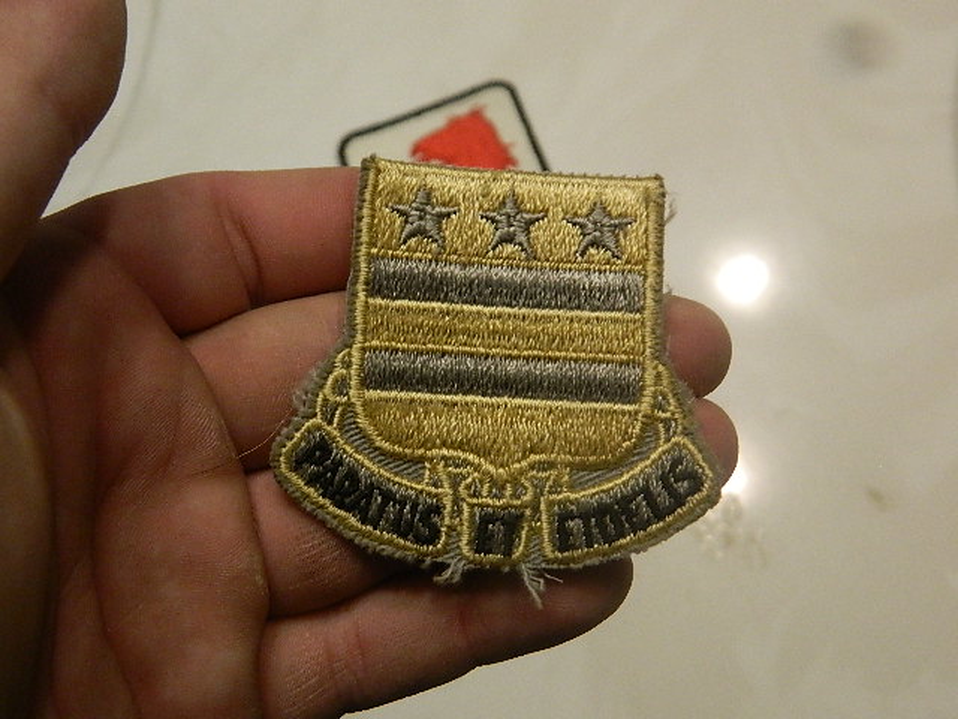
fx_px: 1135
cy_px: 360
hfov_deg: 45.8
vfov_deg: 35.1
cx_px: 479
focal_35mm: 41
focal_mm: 7.3
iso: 400
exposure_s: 1/125
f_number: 3.5
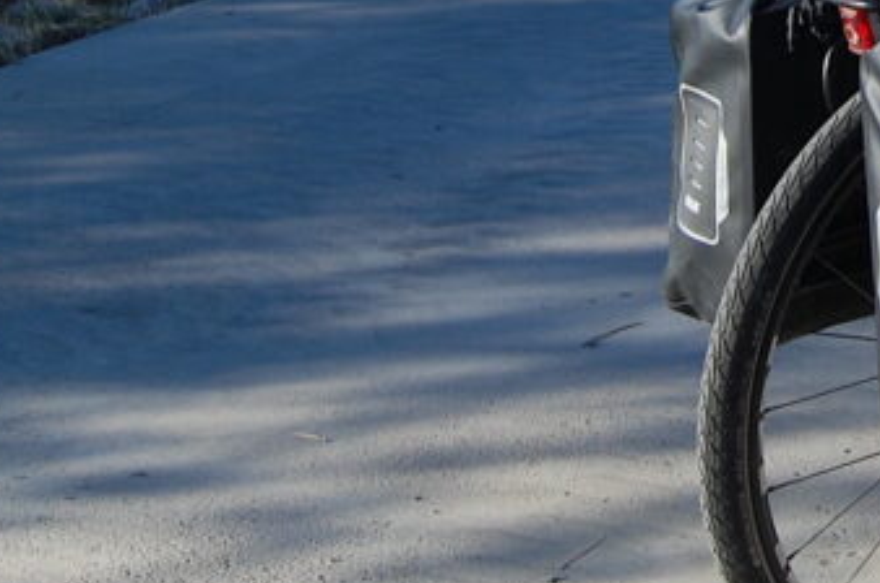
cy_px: -213
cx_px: 1065
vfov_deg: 13.6
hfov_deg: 19.9
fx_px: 2342
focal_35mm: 96
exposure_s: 1/250
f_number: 8
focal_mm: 18
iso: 200
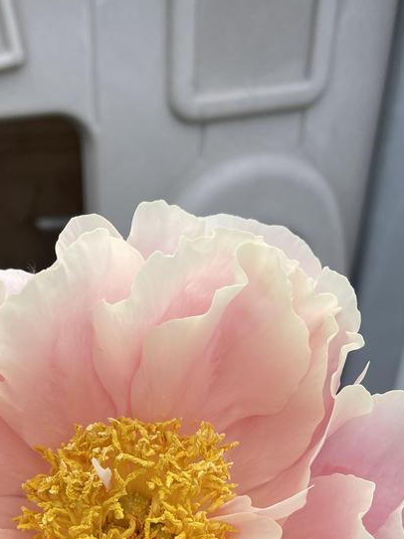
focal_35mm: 48
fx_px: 748
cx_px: 114
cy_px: 485
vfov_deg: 37.1
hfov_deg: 29.9
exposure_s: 1/2049
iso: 32
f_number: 1.6
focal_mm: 5.1
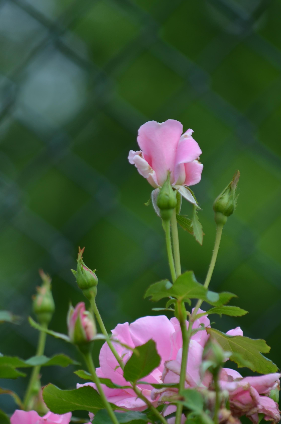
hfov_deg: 3.2
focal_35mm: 432
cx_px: 139
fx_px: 5080
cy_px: 271
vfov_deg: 4.8
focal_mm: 200
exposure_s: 1/250
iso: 100
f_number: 5.6
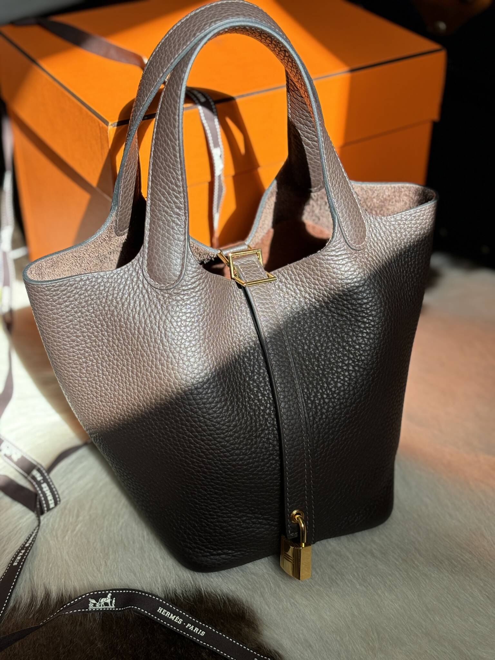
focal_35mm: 52
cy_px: 330
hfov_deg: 28.0
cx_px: 248
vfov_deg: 36.8
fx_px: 991
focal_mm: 5.96
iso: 32
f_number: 1.6
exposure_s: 1/399
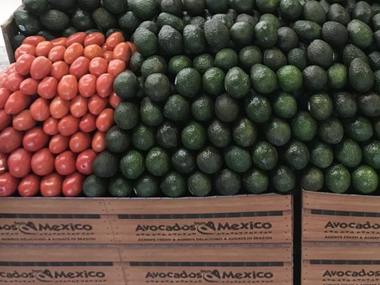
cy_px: 26
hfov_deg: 36.6
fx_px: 560
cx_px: 285
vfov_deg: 27.5
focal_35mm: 51
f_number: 1.8
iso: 40
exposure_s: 1/20
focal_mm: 3.99
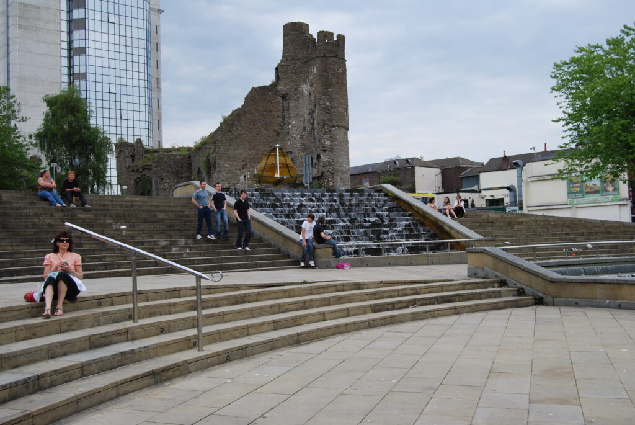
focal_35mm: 39
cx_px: 318
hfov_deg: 49.5
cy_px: 212
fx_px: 689
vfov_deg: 34.3
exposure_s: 1/125
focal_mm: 26
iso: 125
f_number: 5.6
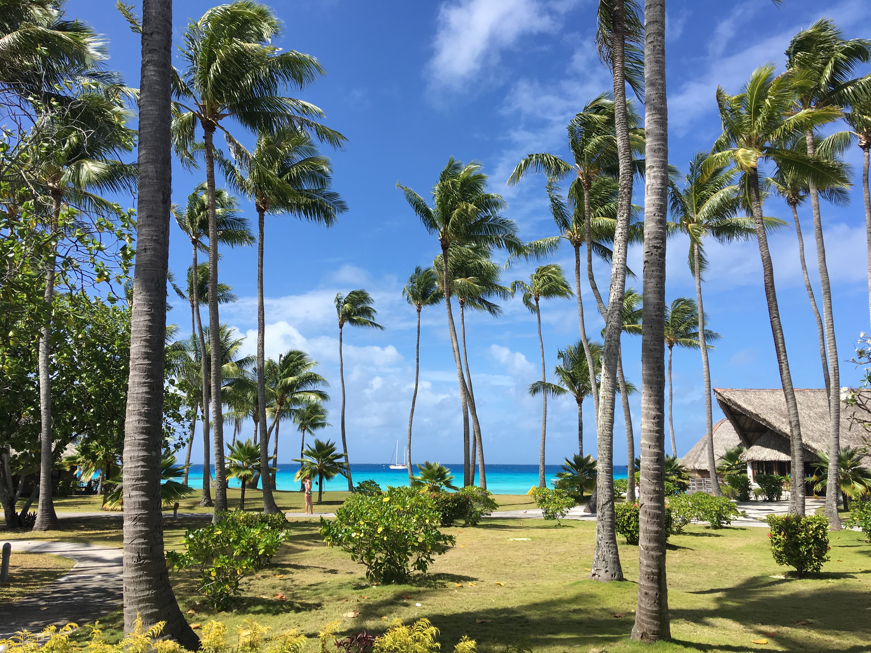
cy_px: 326
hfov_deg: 61.7
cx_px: 436
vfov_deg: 48.2
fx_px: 730
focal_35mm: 29
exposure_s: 1/1538
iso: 25
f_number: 2.2
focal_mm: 4.15
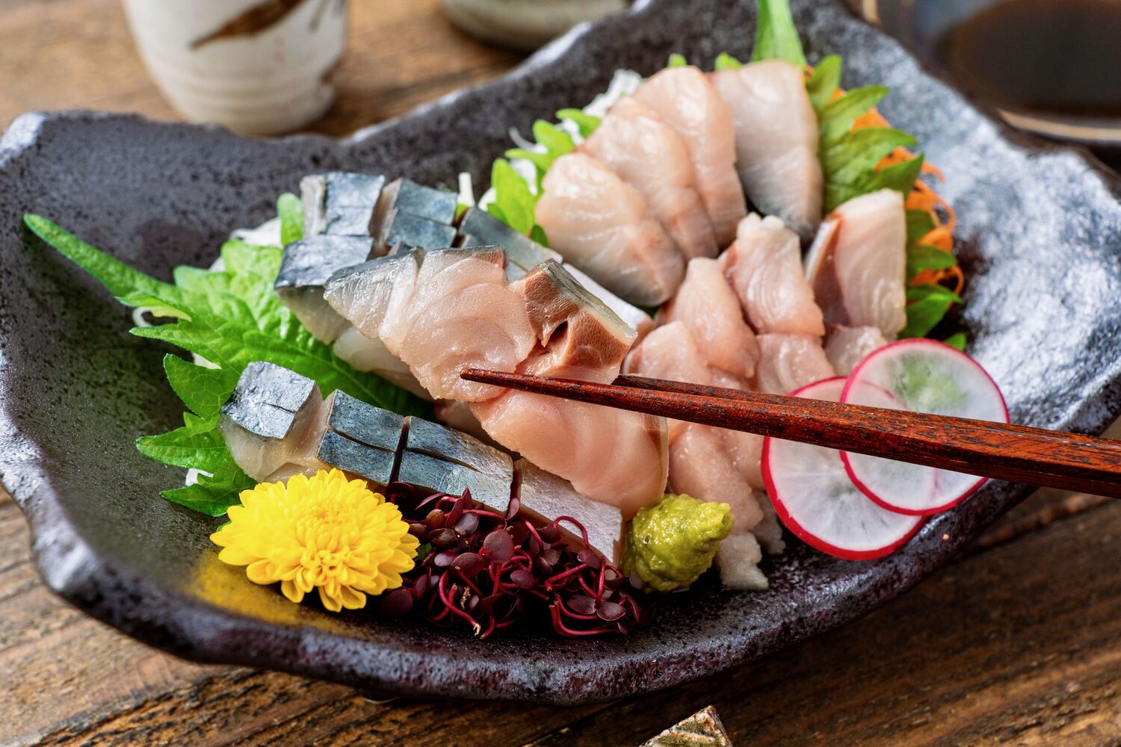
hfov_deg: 46.4
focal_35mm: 42
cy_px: 374
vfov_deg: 31.9
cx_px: 560
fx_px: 1308
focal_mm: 42
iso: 640
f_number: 10
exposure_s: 1/100
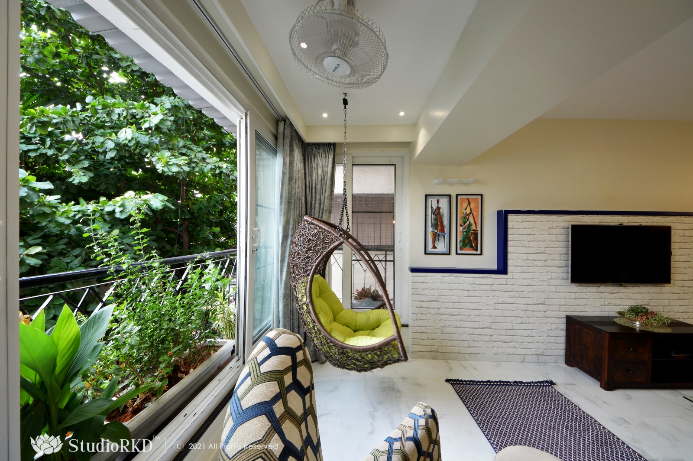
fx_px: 231
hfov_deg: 112.7
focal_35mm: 12
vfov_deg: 89.9
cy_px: 230
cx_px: 346
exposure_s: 1/6
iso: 200
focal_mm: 8
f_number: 13
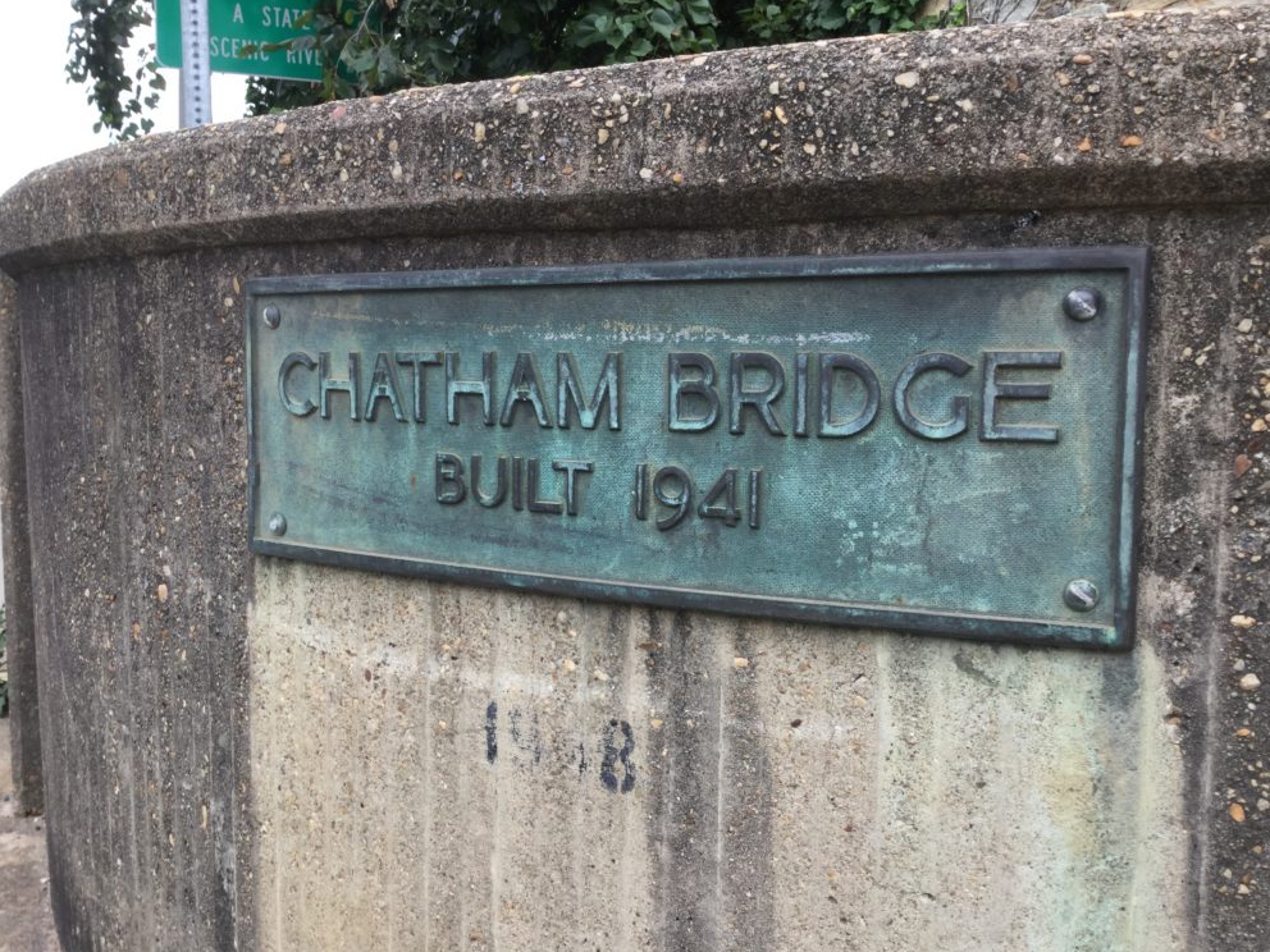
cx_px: 634
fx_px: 1174
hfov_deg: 56.8
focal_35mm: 32
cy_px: 473
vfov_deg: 44.2
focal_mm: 3.3
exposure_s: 1/224
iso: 25
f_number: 2.4
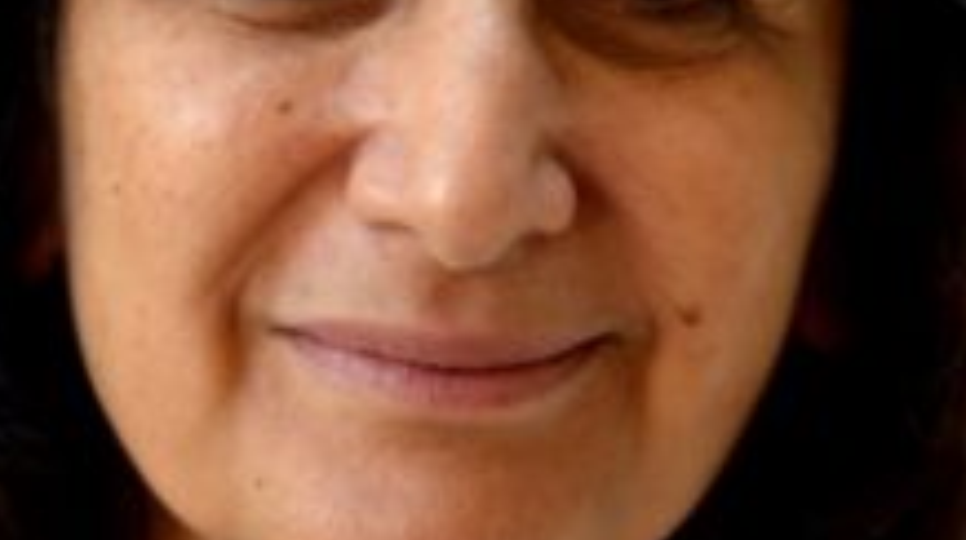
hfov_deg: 6.1
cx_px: 829
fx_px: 9056
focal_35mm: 354
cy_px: 201
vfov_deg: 3.4
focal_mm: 92
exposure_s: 1/100
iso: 250
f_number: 2.8
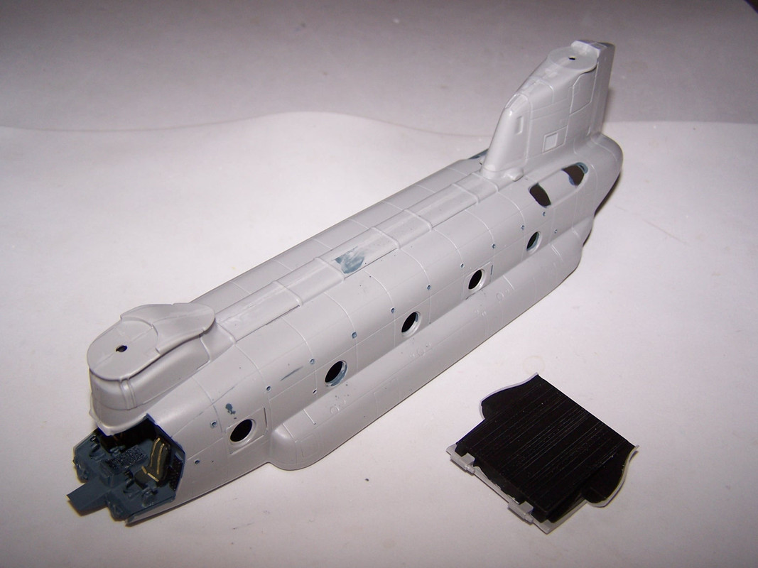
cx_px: 379
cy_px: 284
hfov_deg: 49.0
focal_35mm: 38
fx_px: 832
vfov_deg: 37.7
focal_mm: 6.3
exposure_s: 1/60
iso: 80
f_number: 2.8
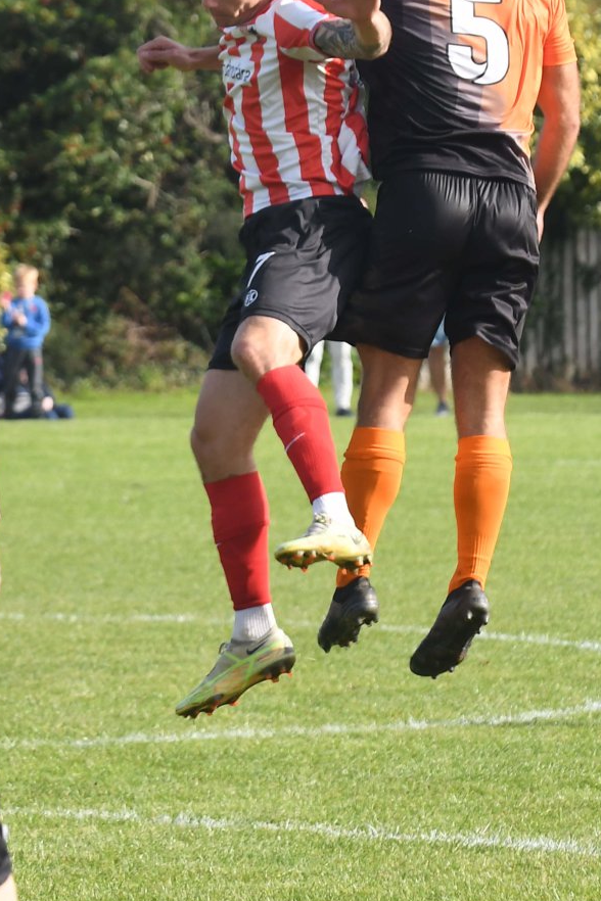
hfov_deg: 2.9
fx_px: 11773
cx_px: 244
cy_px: 128
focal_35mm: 470
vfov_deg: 4.4
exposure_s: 1/800
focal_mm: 135
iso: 500
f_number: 11
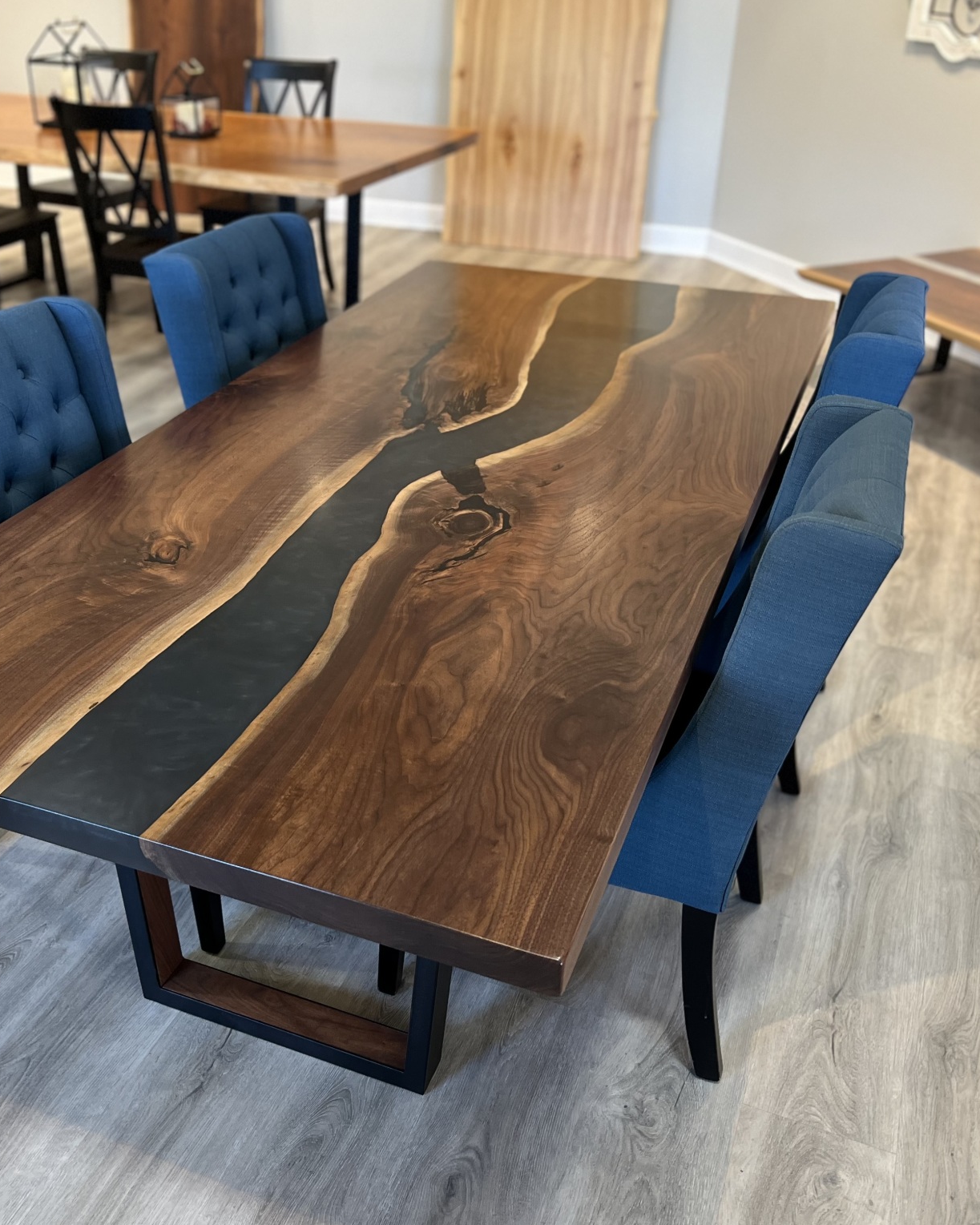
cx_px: 385
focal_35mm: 34
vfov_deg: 52.8
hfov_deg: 43.1
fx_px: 1233
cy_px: 612
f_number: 1.5
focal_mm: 5.7
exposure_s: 1/60
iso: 125
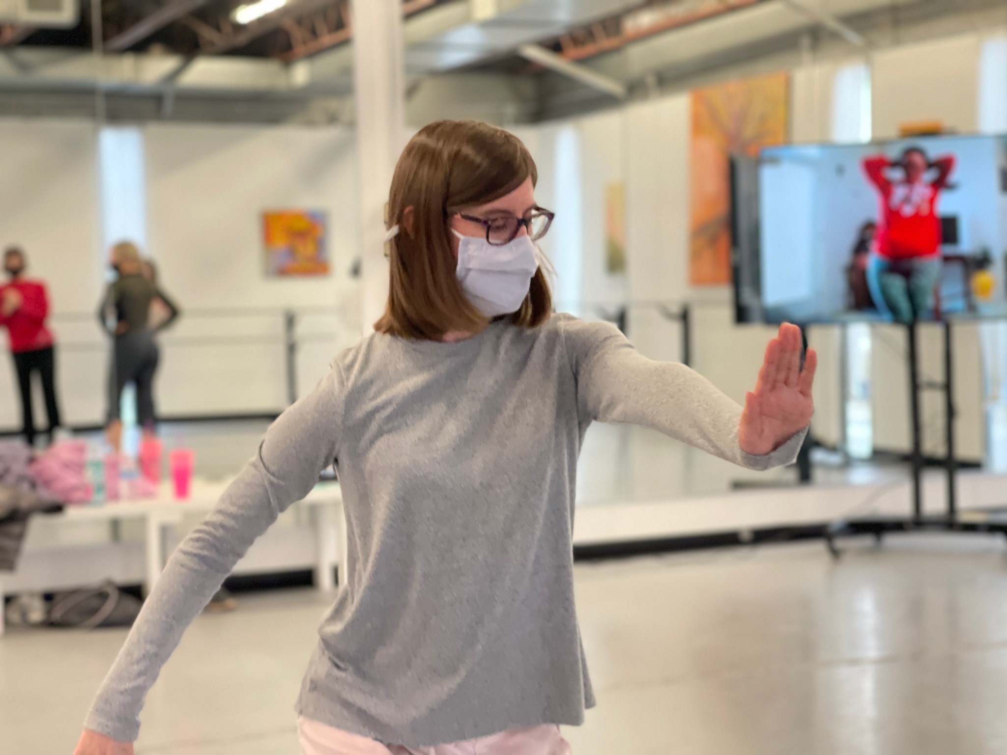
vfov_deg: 22.9
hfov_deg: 30.3
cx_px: 504
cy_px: 378
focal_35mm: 64
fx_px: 1861
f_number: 2.2
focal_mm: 7.5
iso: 200
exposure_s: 1/64
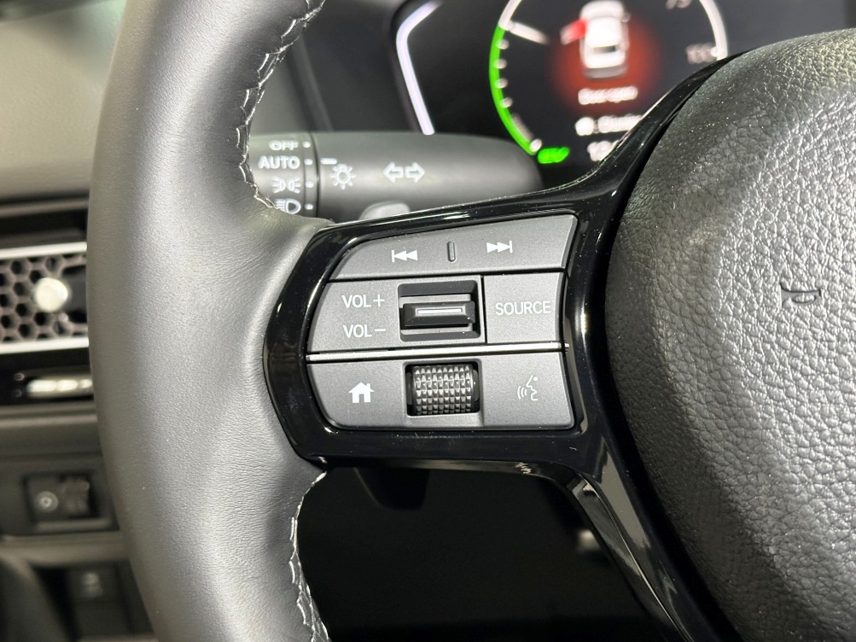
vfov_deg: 29.7
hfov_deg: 38.9
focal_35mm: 49
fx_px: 1212
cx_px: 432
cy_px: 320
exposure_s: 1/30
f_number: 1.78
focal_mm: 6.86
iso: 400
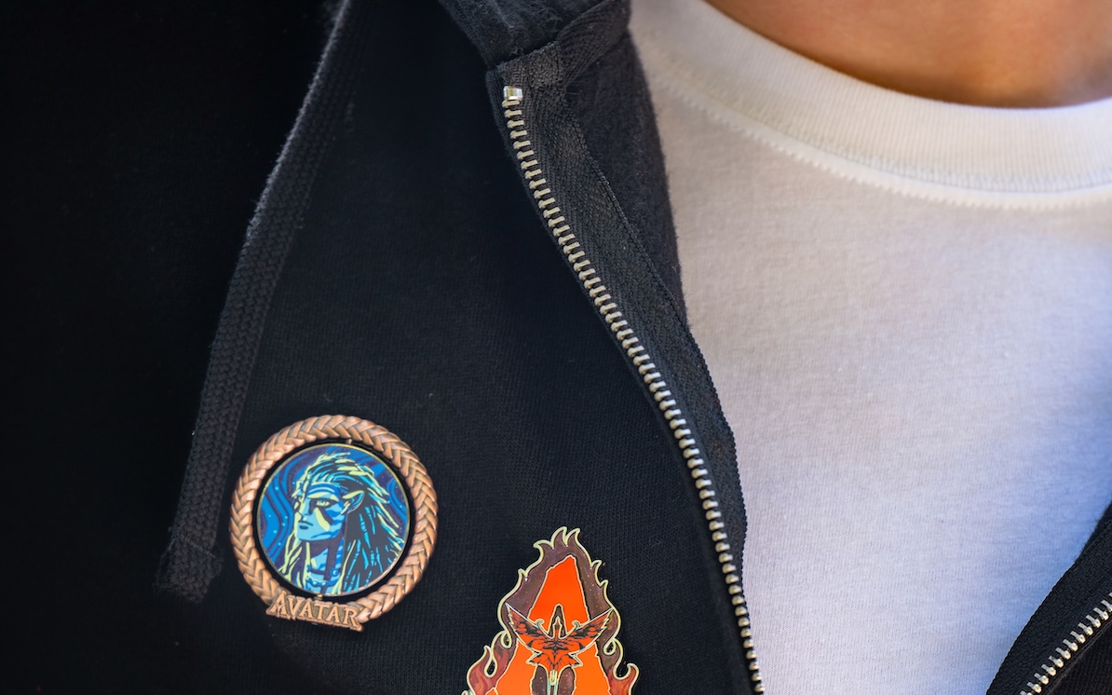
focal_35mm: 295
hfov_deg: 7.1
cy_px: 410
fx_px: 8939
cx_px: 882
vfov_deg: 4.5
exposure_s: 1/200
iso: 180
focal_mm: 180
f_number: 3.2
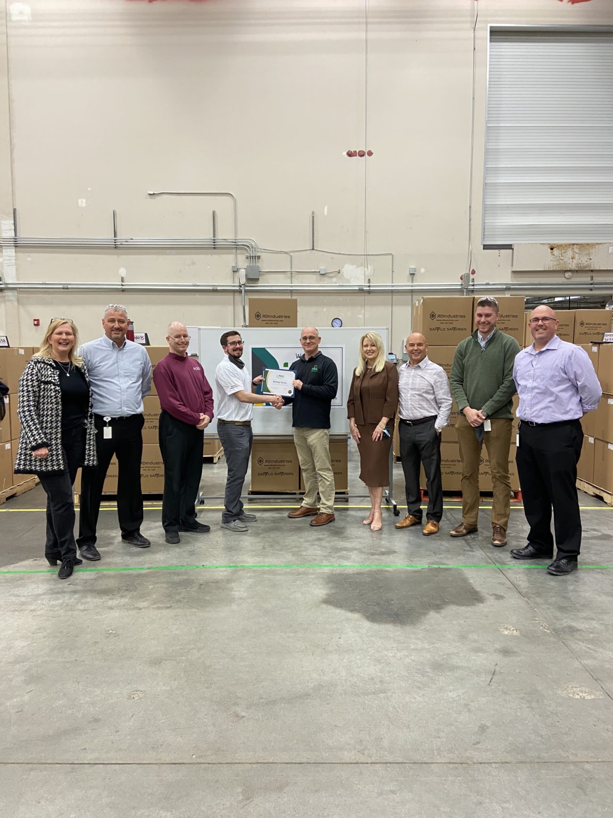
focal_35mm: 26
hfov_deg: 53.1
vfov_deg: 67.3
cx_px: 306
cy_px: 409
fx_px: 614
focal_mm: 4.25
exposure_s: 1/60
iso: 320
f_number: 1.8
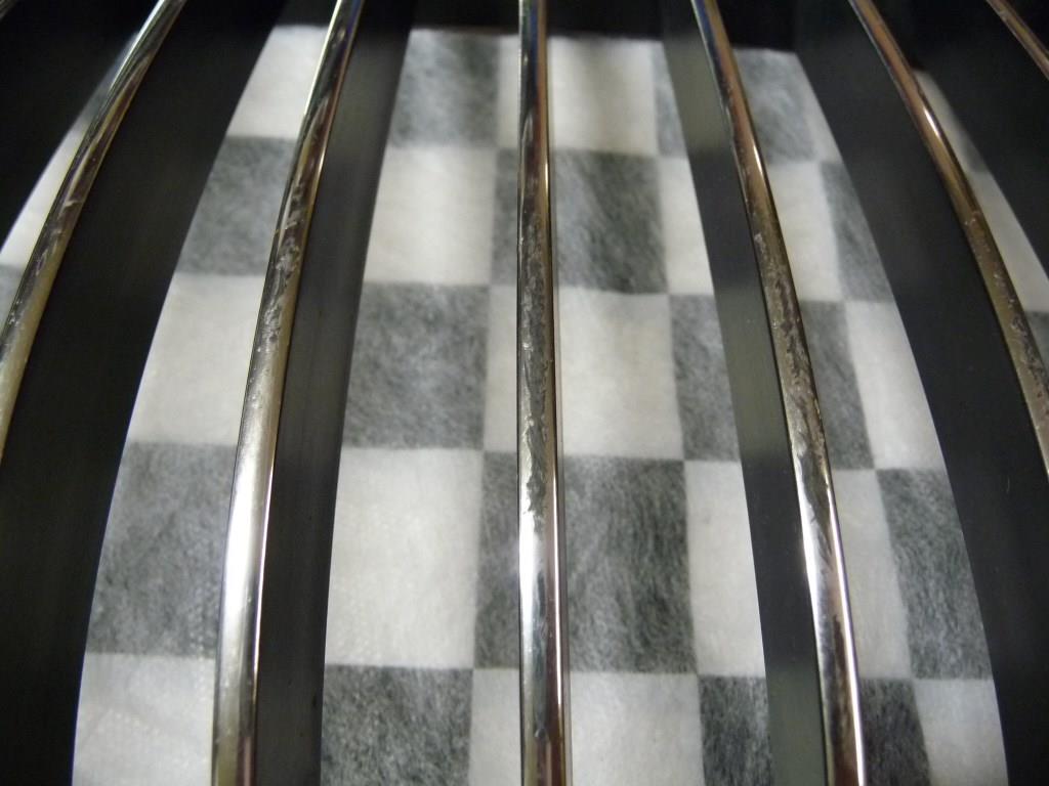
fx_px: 849
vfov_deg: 49.7
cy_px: 393
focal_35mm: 28
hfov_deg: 63.4
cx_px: 524
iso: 400
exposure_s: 1/25
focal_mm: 4.7
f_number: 3.3
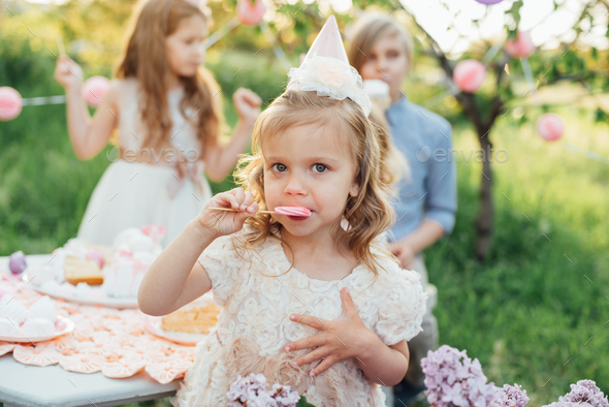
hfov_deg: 39.6
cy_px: 204
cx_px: 304
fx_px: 846
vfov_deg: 27.0
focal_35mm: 50
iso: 320
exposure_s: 1/320
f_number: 3.2
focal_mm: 50
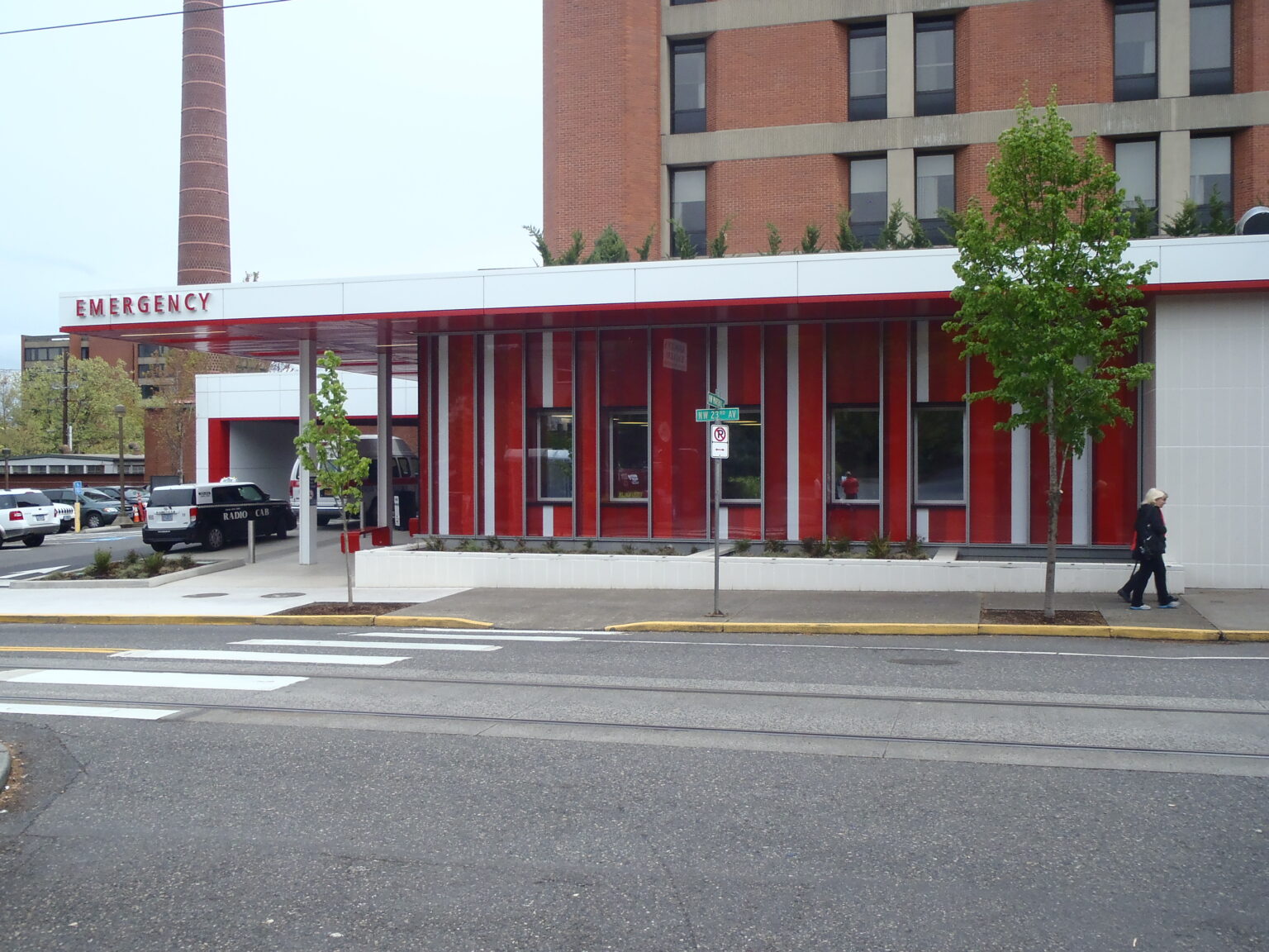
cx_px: 634
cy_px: 476
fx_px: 1246
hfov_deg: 54.0
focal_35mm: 34
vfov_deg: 41.8
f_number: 13
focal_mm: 6.07
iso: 160
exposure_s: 1/60
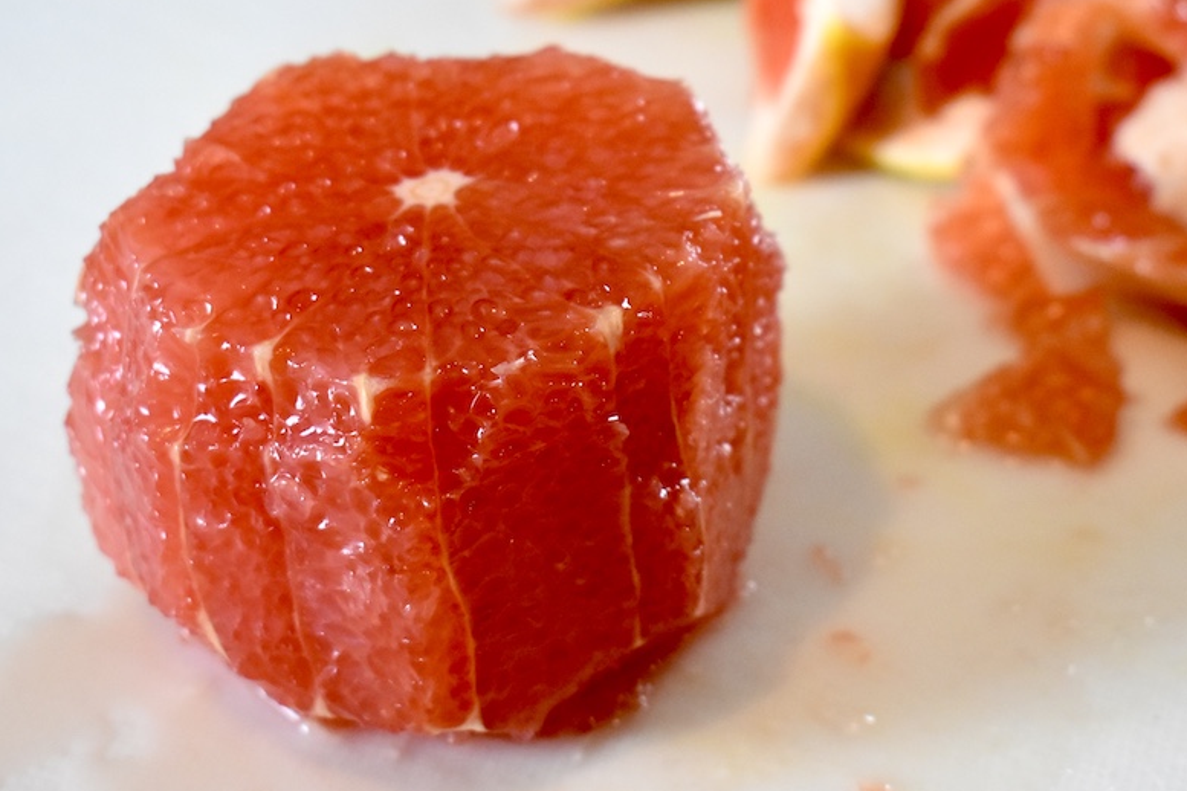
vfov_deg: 15.4
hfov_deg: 22.9
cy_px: 354
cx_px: 658
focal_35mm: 89
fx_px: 2934
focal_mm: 36
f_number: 4.8
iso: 2000
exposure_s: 1/125
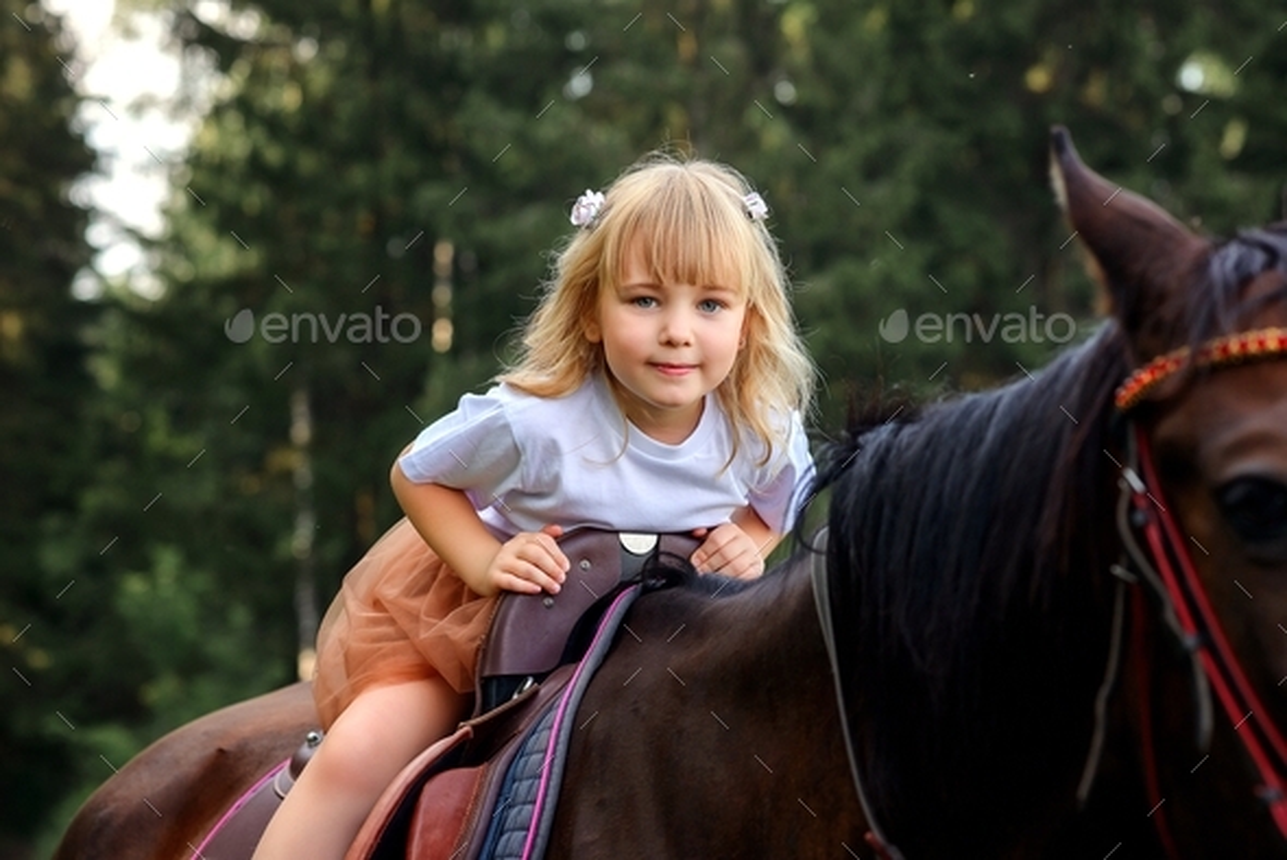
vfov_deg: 16.1
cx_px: 644
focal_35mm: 85
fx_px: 3040
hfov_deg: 23.9
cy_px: 430
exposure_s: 1/250
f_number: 4.5
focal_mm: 85
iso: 320
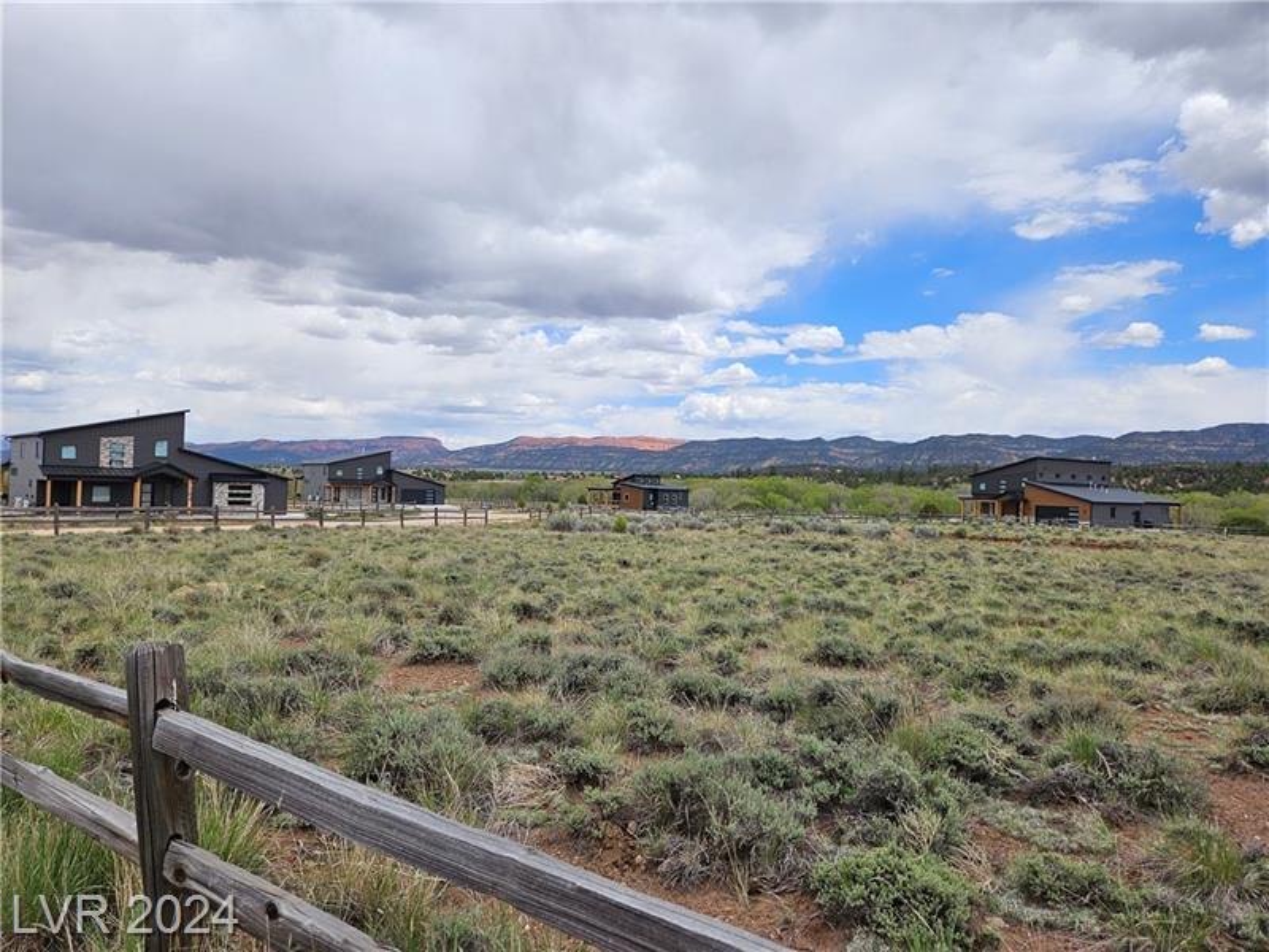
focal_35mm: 23
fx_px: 843
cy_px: 476
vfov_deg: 58.9
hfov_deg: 73.9
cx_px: 634
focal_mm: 5.4
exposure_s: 1/2579
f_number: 1.8
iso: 25
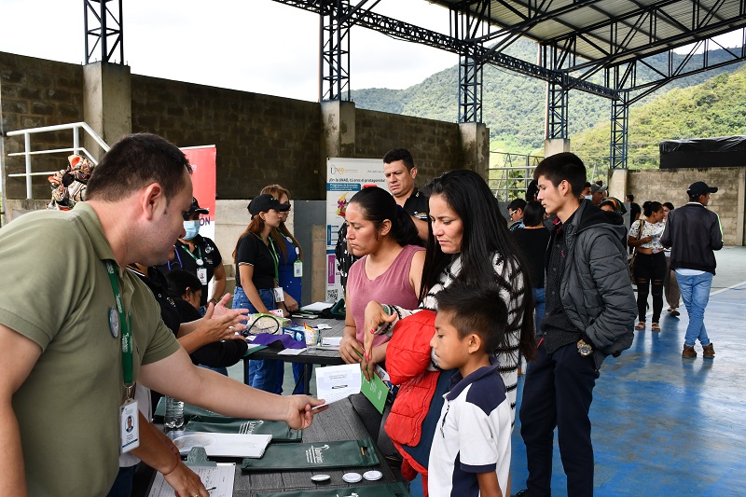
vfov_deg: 38.9
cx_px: 373
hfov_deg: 55.8
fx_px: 704
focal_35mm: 34
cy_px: 248
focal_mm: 23
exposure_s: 1/250
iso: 200
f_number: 7.1
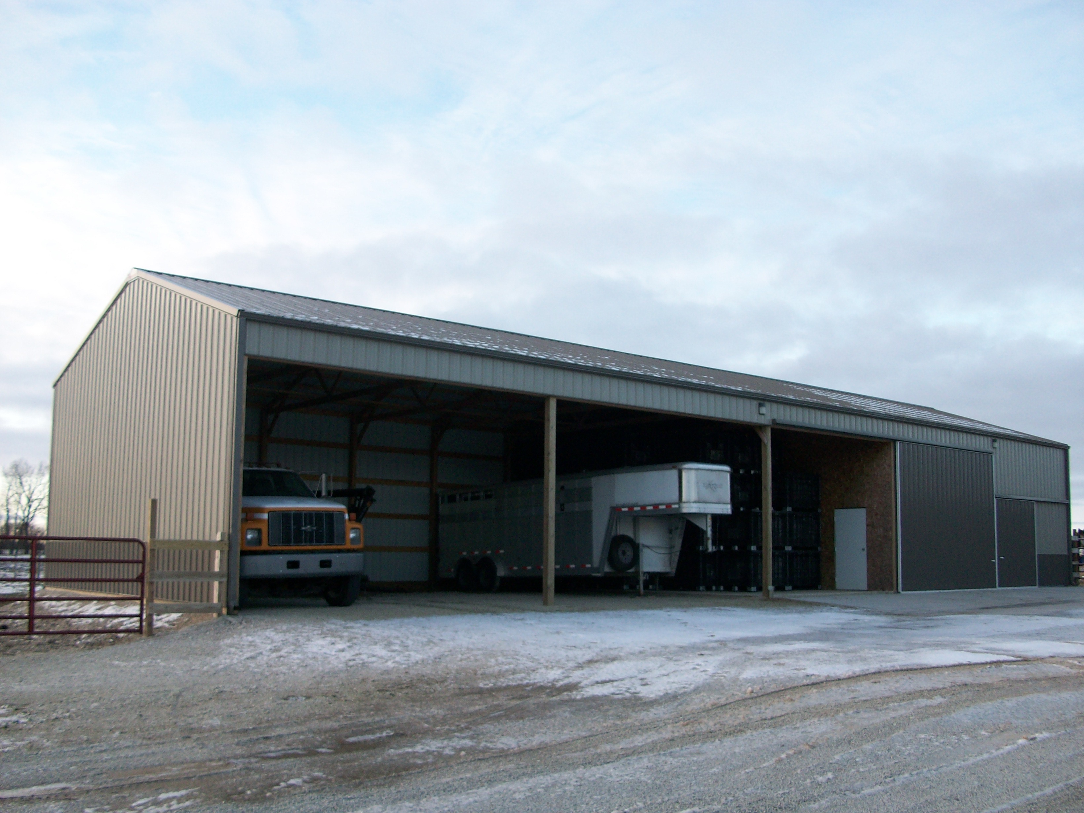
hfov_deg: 54.0
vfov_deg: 41.8
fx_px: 1065
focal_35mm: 34
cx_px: 542
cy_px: 406
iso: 64
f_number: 2.8
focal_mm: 5.7
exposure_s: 1/206
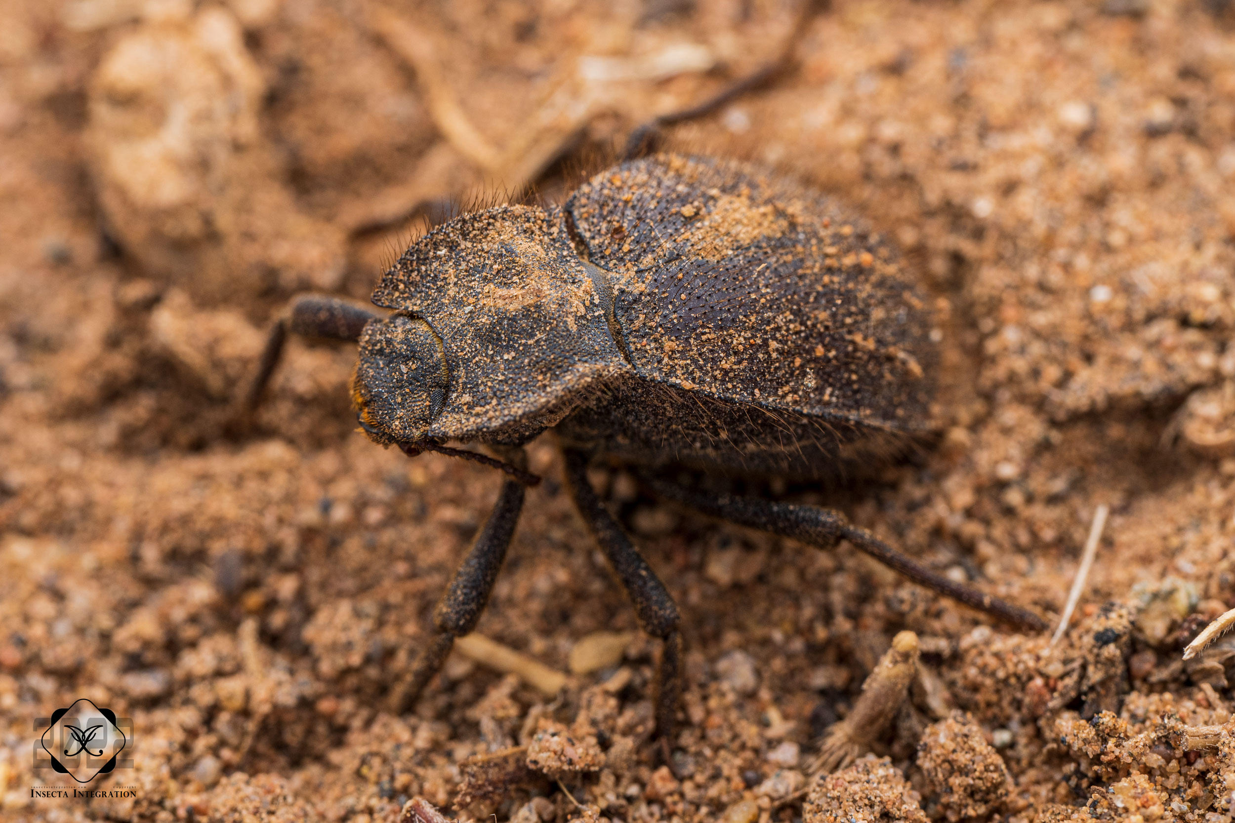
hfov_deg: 19.5
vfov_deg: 13.0
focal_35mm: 105
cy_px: 412
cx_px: 618
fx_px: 3602
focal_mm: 105
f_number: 16
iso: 200
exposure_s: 1/200
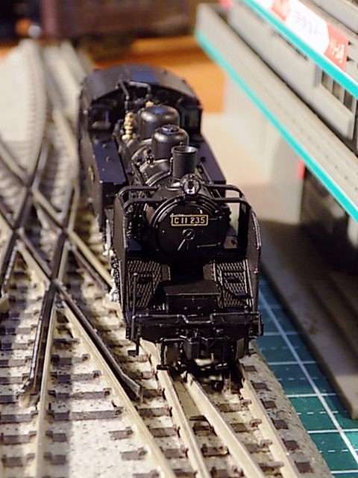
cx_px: 179
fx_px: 1076
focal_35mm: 78
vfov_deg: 25.0
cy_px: 239
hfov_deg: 18.9
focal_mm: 13.9
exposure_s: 1/30
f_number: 4.3
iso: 320
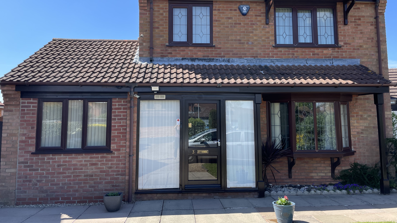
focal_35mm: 29
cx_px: 198
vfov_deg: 40.0
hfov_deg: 66.1
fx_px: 305
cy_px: 91
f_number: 1.6
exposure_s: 1/1335
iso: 32
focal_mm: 4.2
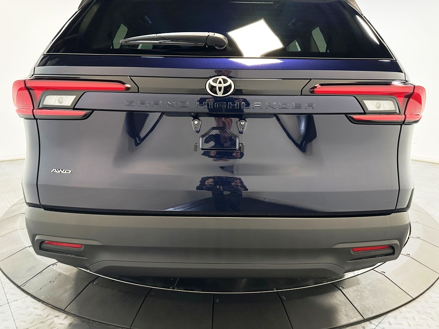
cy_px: 164
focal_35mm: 24
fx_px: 304
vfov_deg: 56.8
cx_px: 220
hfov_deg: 71.6
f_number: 1.78
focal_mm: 6.86
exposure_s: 1/30
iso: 800
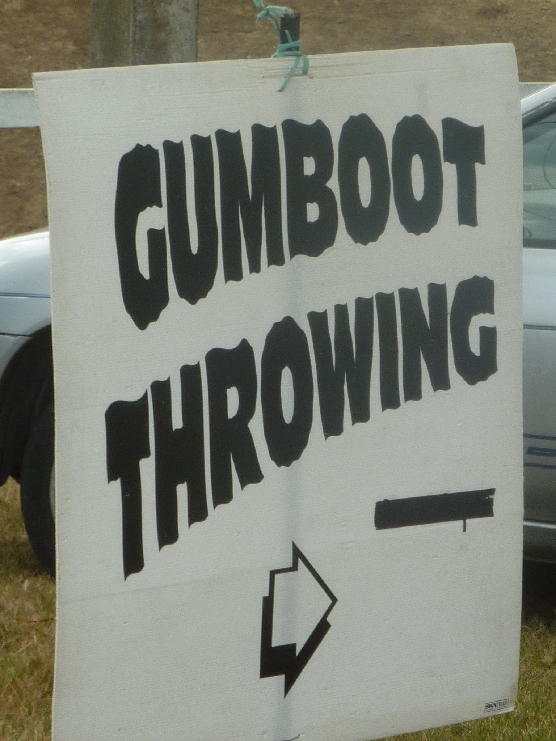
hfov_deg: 5.2
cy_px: 370
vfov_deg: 7.0
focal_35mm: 284
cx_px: 278
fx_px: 6082
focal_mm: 25.9
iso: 80
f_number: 4.5
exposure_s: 1/320
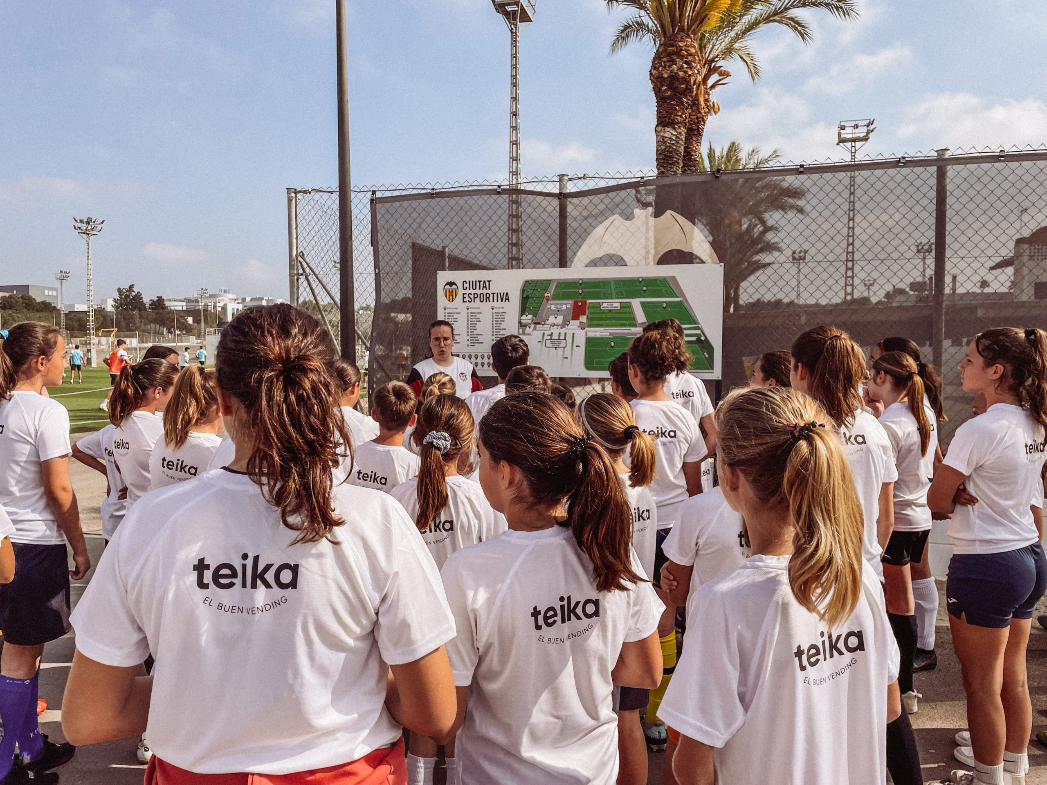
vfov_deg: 53.1
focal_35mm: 26
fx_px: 786
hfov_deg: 67.3
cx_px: 524
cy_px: 392
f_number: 1.6
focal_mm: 4.2
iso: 32
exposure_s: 1/4000
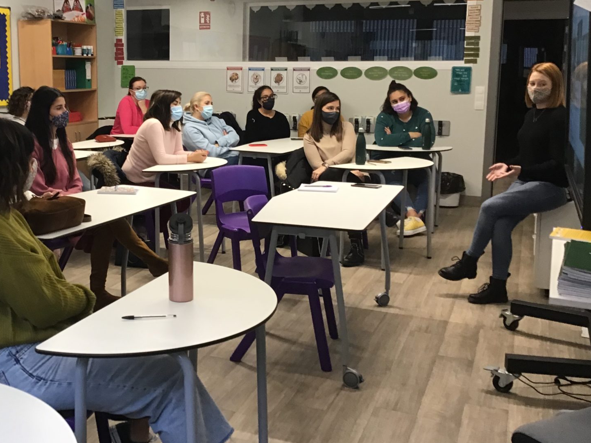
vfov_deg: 32.7
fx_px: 751
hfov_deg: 42.3
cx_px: 192
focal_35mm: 44
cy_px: 163
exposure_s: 1/33
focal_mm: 3.3
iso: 125
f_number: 2.4
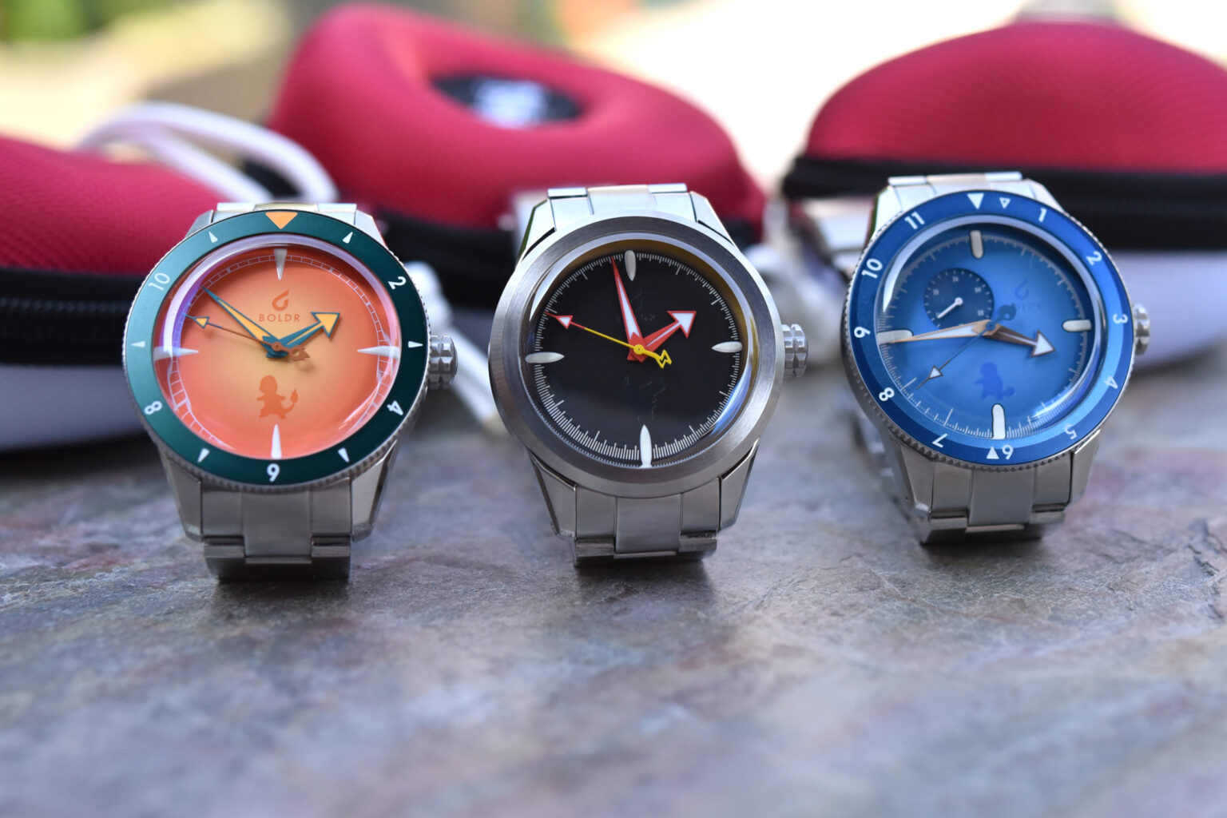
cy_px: 409
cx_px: 614
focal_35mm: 60
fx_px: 2045
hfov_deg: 33.4
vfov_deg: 22.6
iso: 2000
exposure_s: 1/2500
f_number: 5.6
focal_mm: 60
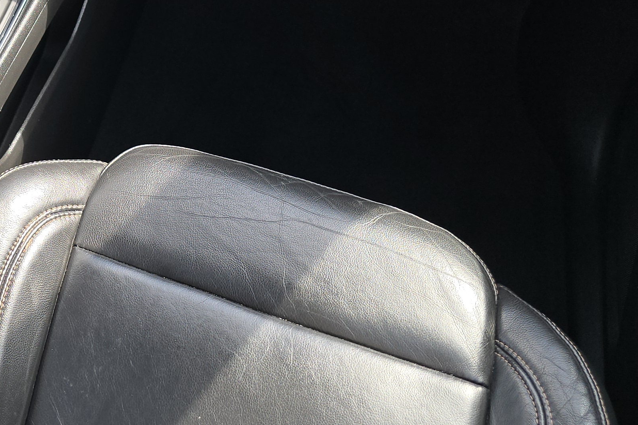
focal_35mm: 60
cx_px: -24
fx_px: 1063
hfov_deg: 30.6
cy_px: -113
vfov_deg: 20.8
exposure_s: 1/180
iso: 20
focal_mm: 6.3
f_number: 1.7
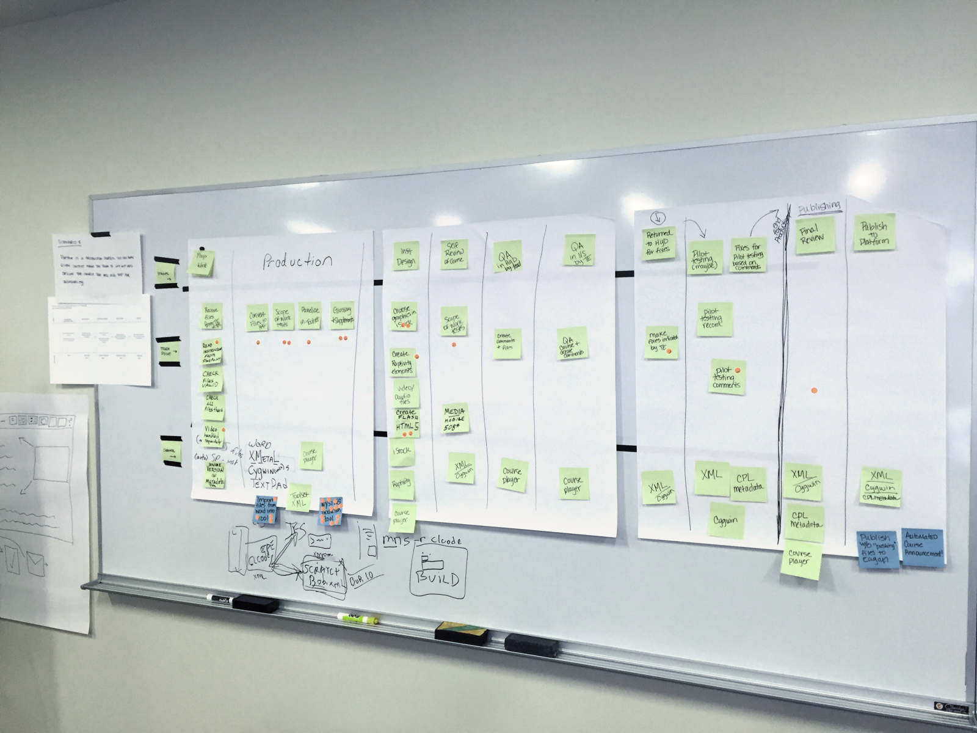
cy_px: 366
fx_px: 818
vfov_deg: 48.2
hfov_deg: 61.7
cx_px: 488
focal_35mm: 29
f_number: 2.2
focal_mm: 4.15
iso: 80
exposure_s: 1/30
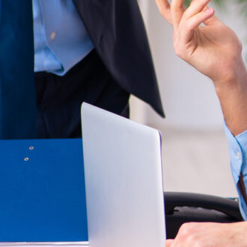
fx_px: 3326
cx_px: 346
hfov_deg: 4.2
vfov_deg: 4.2
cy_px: -2
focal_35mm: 412
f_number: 5
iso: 100
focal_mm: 105
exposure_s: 1/100
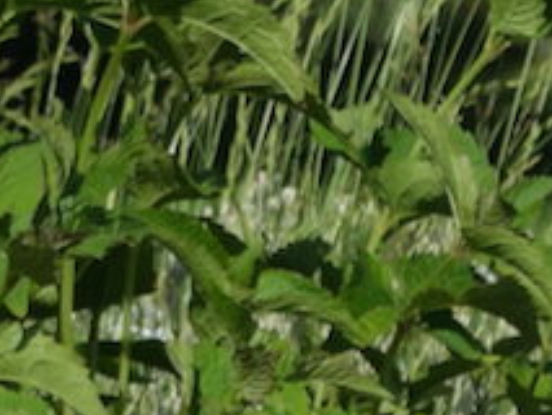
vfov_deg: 5.5
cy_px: 88
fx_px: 4324
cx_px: -1000
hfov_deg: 6.7
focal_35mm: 271
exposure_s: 1/3200
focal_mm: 31.1
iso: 1000
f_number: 8
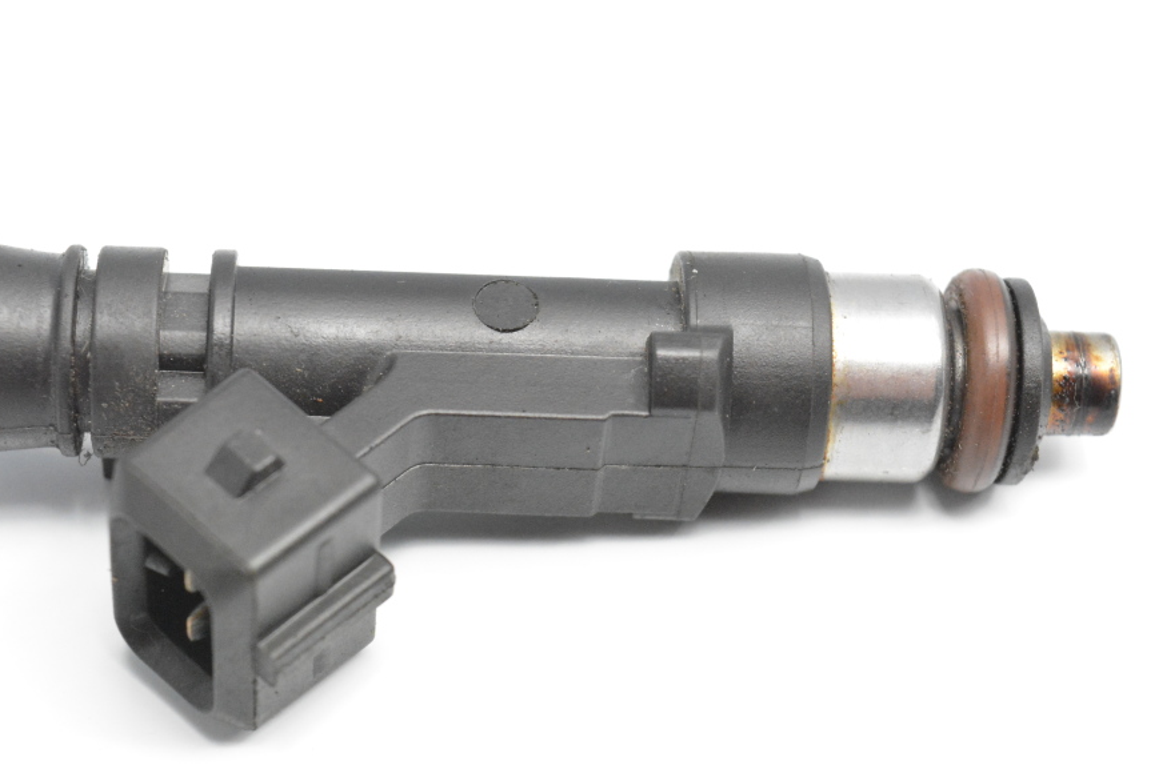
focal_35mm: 97
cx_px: 493
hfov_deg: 21.1
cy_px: 410
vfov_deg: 14.2
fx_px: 3130
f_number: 10
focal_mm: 55
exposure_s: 1/400
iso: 6400
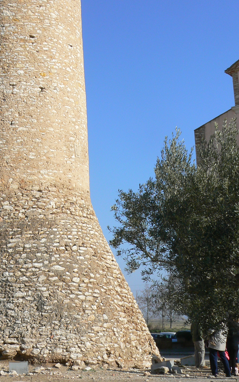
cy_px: 127
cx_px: 26
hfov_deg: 22.2
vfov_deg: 35.3
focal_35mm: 57
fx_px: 594
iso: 80
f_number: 6.3
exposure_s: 1/500
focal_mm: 6
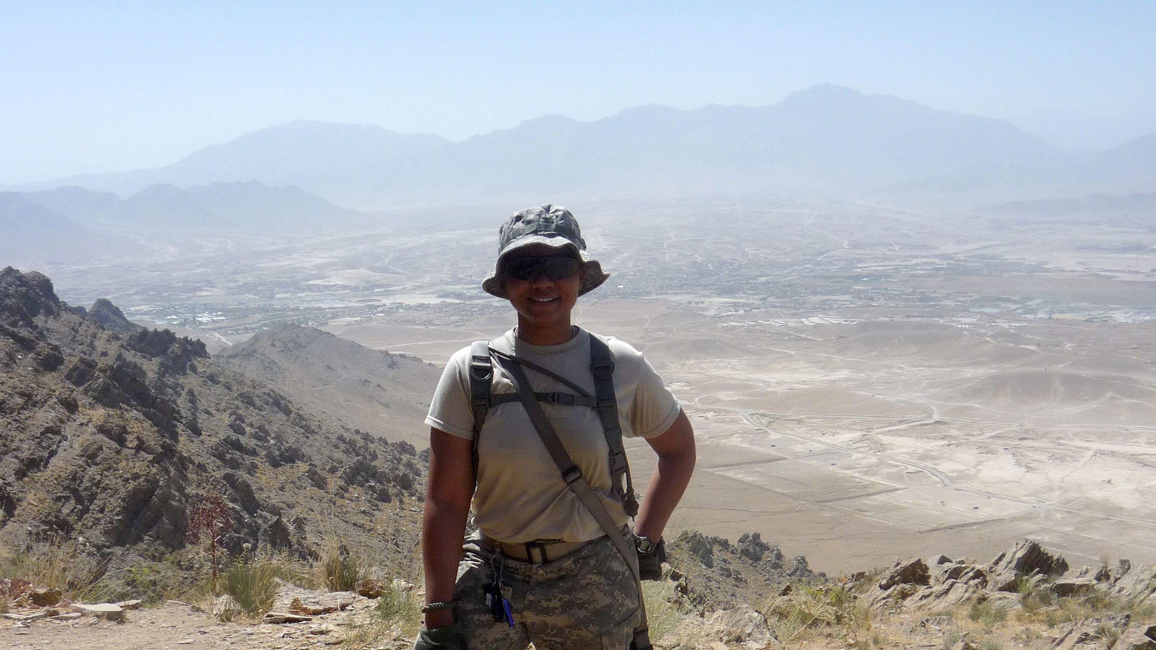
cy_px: 538
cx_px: 573
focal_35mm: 44
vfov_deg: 26.5
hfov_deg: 46.4
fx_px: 1349
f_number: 5.6
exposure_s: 1/640
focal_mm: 5.2
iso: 100
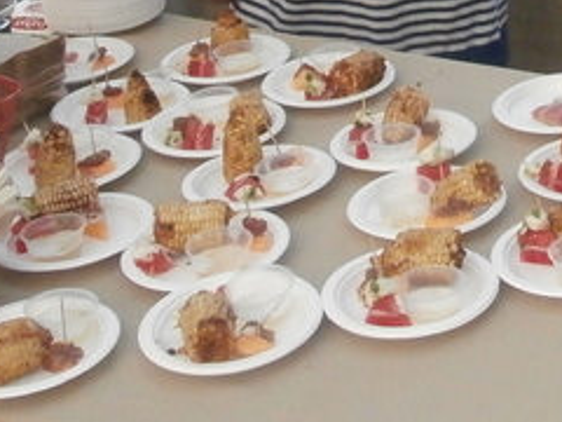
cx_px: 604
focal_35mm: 100
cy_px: -263
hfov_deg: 18.9
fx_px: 1624
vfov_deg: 13.7
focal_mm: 5.36
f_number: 3.5
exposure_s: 1/160
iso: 800
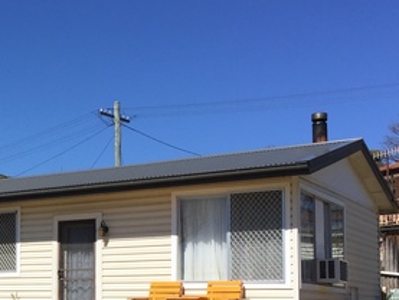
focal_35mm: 67
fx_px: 773
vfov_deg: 21.4
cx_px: -1
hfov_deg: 27.3
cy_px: 275
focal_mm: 4.15
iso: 32
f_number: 2.2
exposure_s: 1/2639
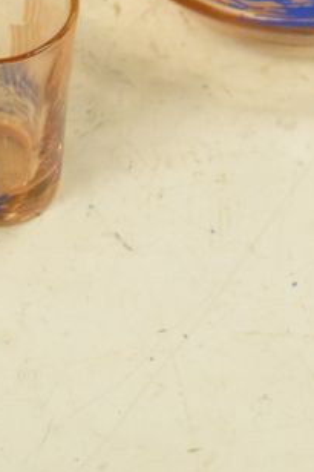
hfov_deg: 4.9
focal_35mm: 278
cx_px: 365
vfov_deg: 7.0
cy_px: -602
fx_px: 3641
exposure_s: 1/125
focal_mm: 38
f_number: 5.6
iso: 3200
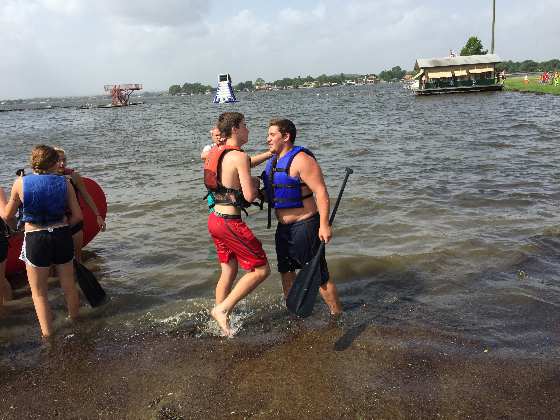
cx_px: 280
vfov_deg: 48.2
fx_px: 469
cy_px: 210
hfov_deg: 61.7
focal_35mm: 29
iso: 32
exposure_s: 1/1980
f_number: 2.2
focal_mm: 4.15
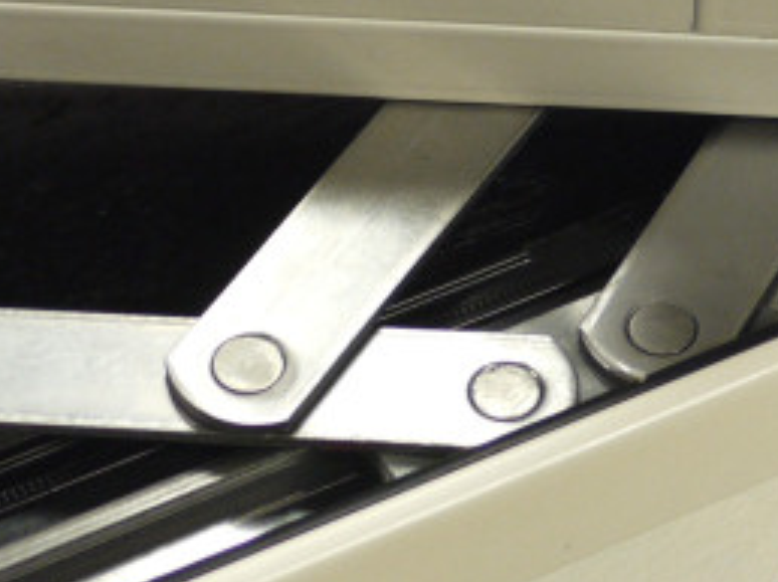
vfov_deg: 9.0
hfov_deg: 12.1
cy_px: 24
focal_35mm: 163
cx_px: 184
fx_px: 3660
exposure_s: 1/30
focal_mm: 20
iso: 200
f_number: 4.5
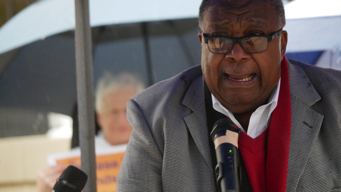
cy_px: 89
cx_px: 171
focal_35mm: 186
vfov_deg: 6.5
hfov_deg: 11.6
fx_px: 1682
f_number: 2.8
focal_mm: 85
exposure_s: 1/200
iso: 1600
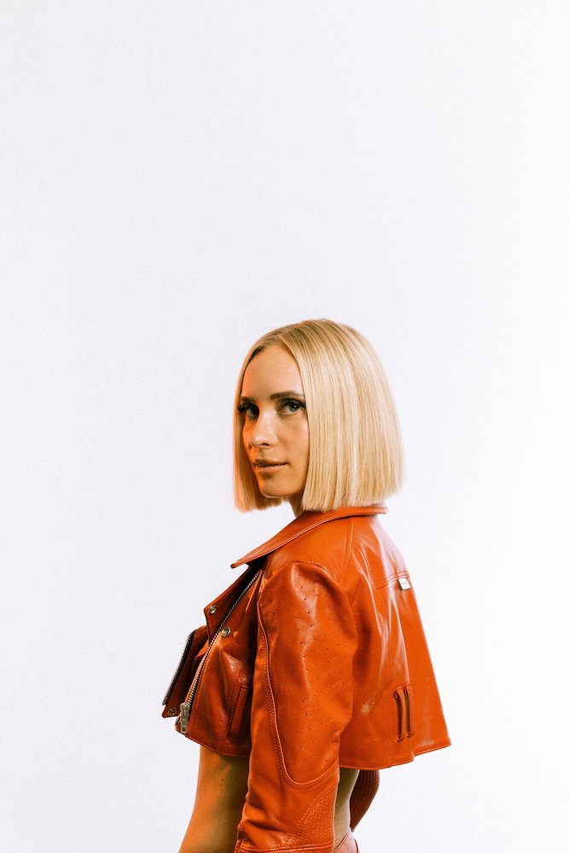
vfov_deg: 39.6
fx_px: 1185
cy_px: 426
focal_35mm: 50
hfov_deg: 27.0
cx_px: 284
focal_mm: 50
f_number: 8
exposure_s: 1/100
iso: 100
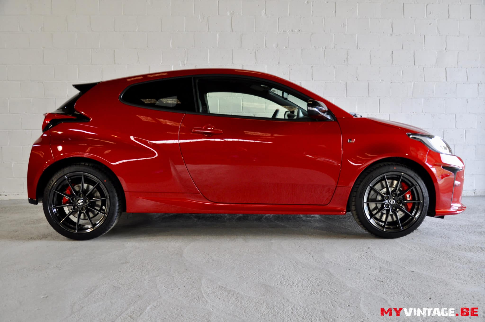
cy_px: 161
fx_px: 424
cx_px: 242
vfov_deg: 41.6
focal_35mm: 32
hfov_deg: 59.6
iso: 400
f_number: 4
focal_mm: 21
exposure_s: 1/60
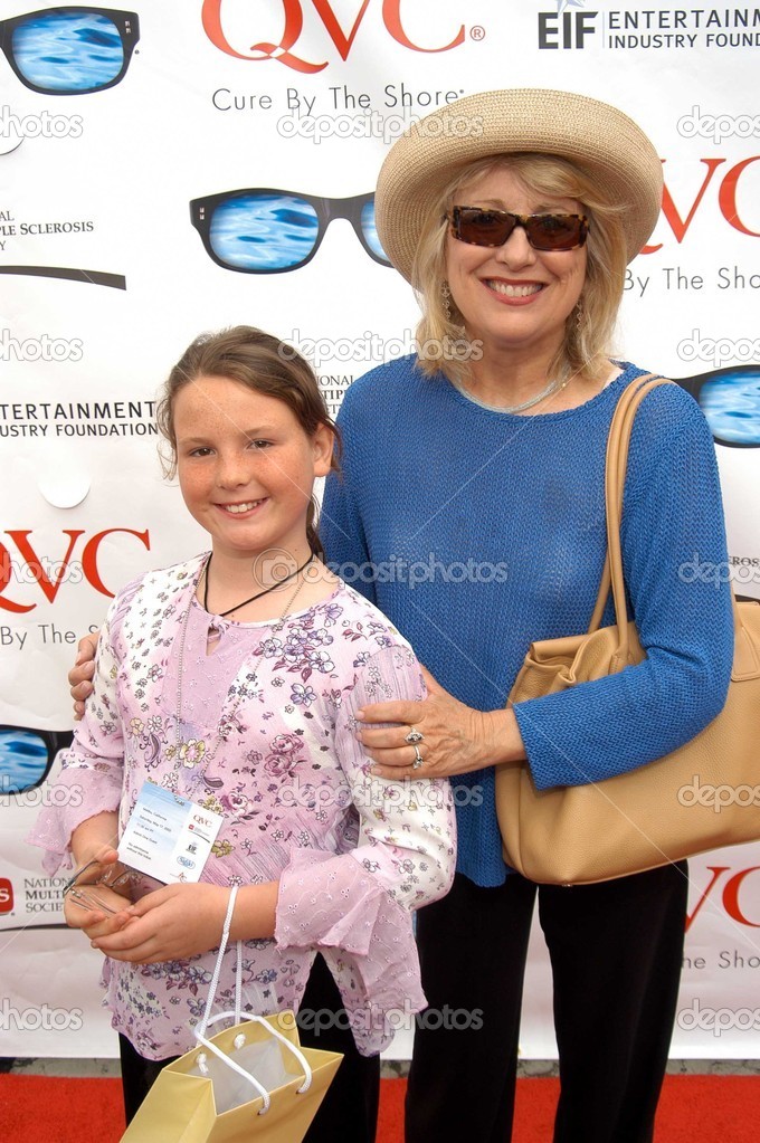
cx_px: 380
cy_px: 572
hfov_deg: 32.9
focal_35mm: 40
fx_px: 1285
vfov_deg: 48.0
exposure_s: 1/180
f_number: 8
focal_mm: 27
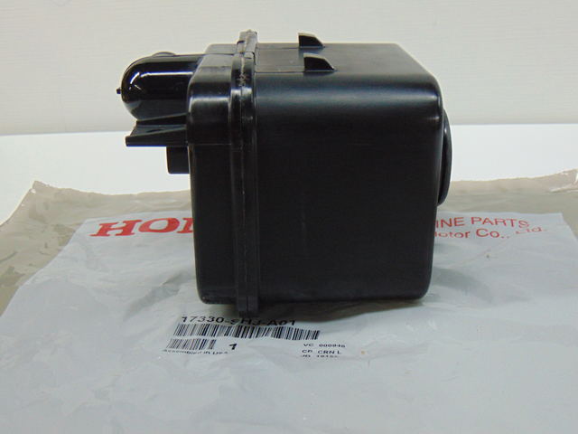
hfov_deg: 44.8
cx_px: 289
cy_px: 217
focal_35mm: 42
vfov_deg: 34.3
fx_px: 701
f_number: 3.3
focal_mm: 7.6
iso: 250
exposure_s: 1/30
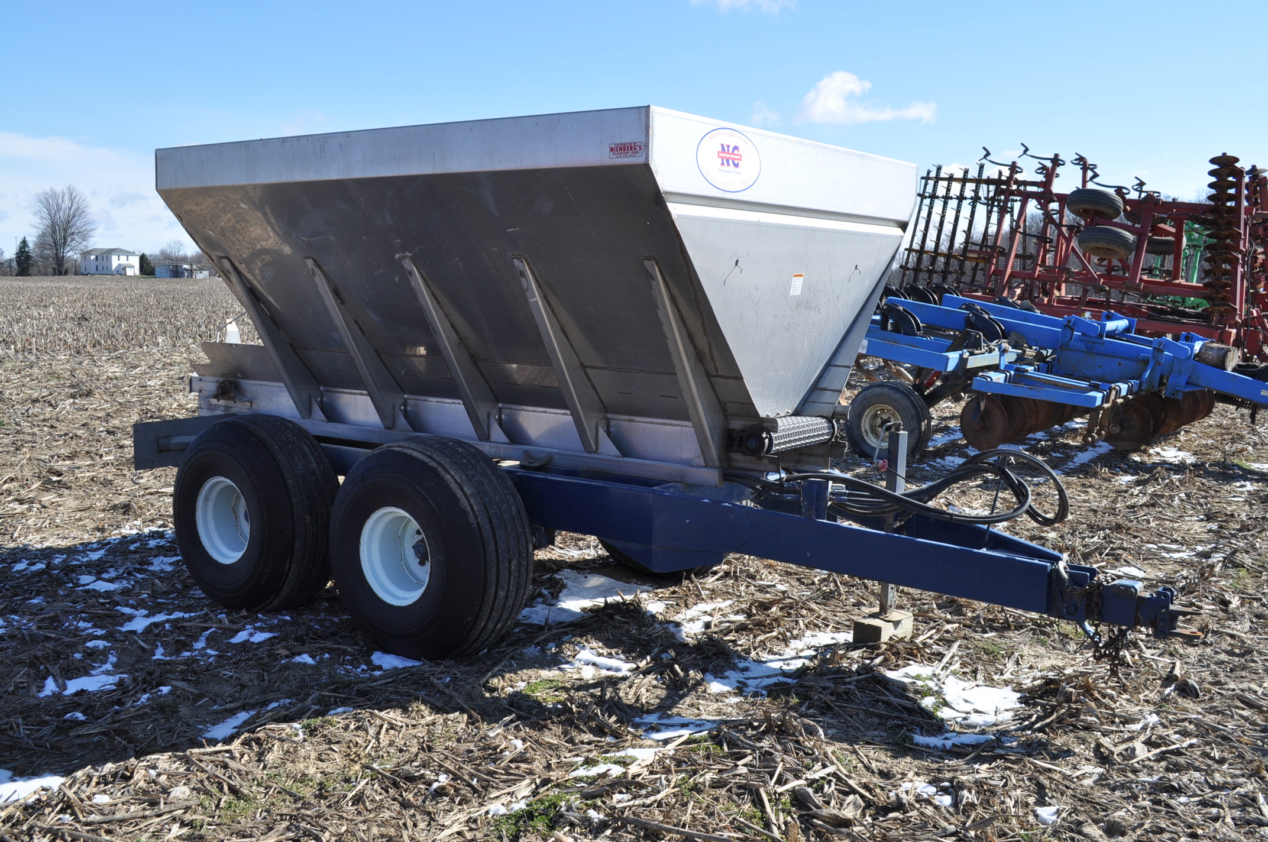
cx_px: 634
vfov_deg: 36.8
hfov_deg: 53.2
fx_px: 1266
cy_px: 421
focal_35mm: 36
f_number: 8
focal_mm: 24
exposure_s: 1/320
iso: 200
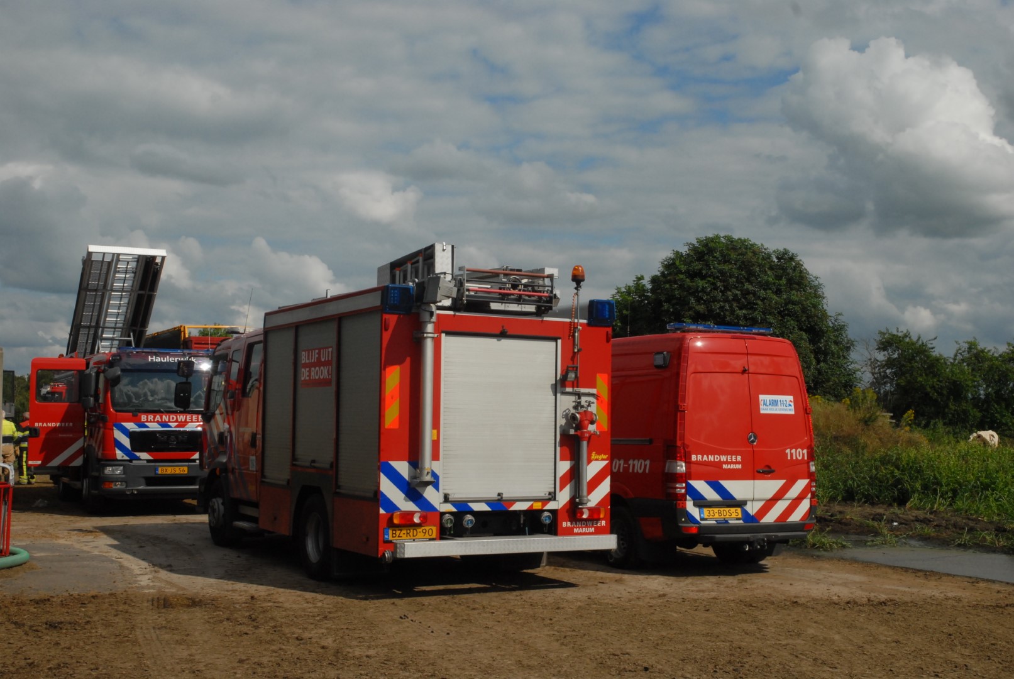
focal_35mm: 44
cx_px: 507
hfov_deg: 44.9
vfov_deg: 30.9
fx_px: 1227
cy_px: 340
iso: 400
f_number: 14
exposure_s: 1/800
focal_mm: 29
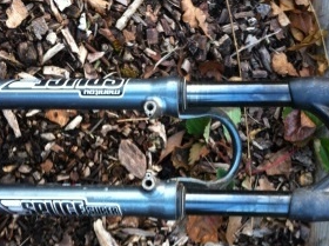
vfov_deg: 26.0
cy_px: 152
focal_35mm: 56
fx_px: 531
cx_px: 173
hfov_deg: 34.4
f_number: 2.8
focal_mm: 3.85
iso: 80
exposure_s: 1/15
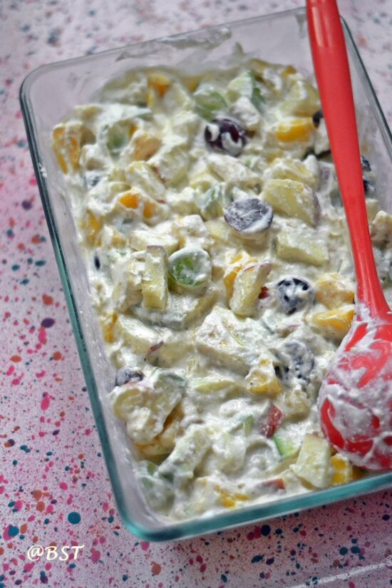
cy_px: 294
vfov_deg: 27.0
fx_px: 1225
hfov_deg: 18.2
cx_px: 196
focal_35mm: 75
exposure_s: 1/60
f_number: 1.8
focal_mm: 50
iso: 2800
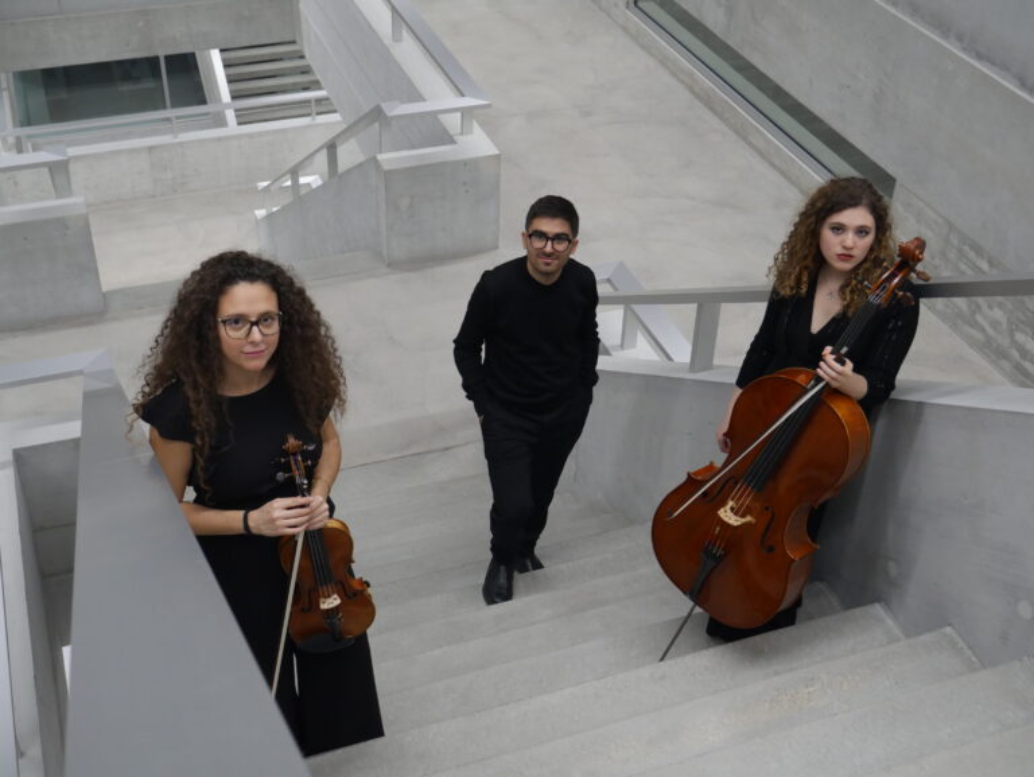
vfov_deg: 32.9
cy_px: 388
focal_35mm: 44
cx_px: 517
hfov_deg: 42.9
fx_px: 1315
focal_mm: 22
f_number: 4.7
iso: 800
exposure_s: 1/60
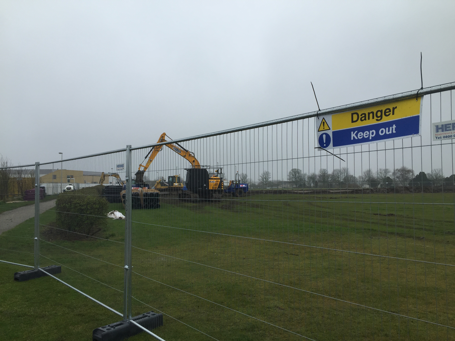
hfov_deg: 61.7
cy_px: 170
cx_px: 228
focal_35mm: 29
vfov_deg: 48.2
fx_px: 381
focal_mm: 4.15
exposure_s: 1/471
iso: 32
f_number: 2.2
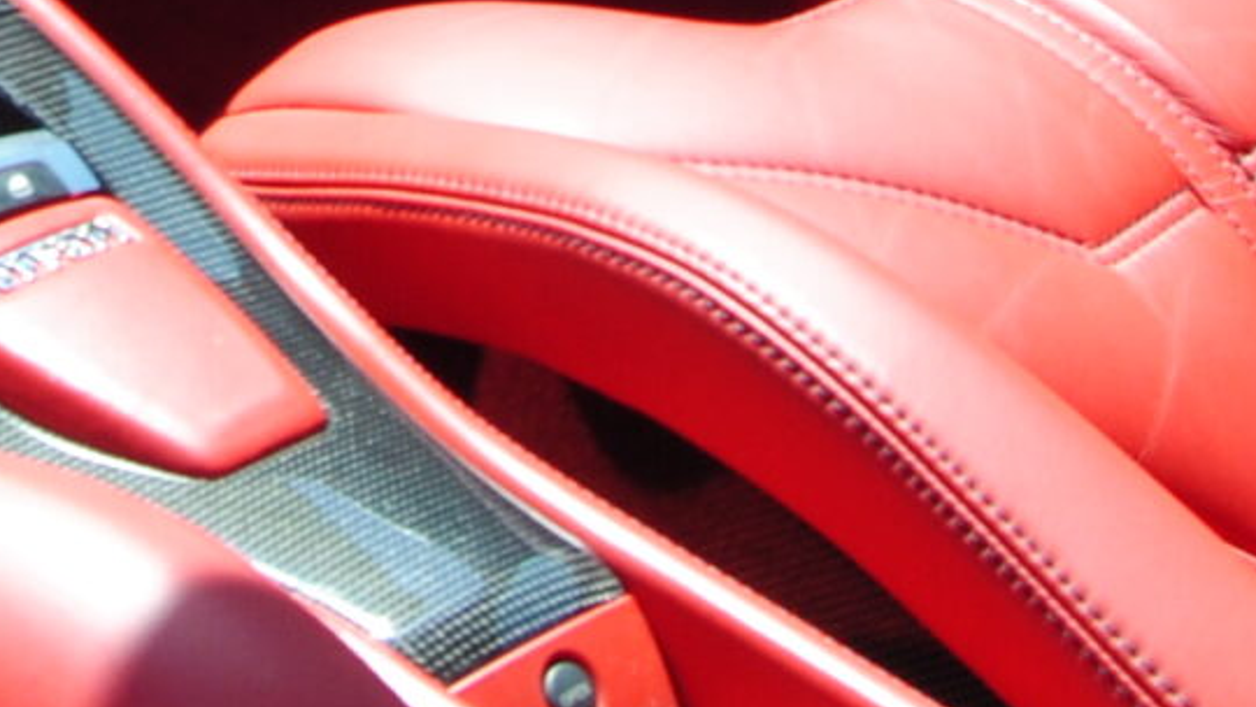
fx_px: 5463
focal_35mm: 164
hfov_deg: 12.9
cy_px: -737
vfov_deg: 7.1
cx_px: -112
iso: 200
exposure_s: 1/100
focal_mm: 22
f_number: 9
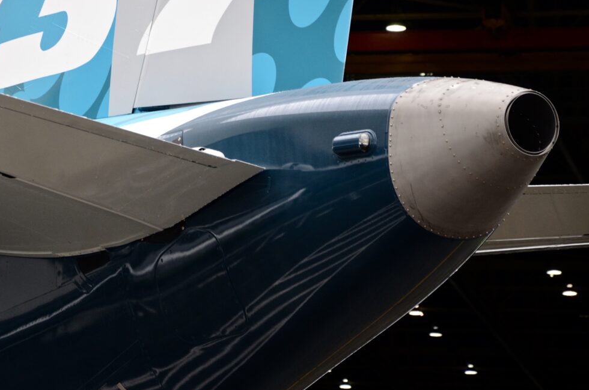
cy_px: 89
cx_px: 149
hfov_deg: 8.4
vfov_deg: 5.5
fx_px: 4029
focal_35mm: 247
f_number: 5.6
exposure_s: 1/200
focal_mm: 105
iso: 500
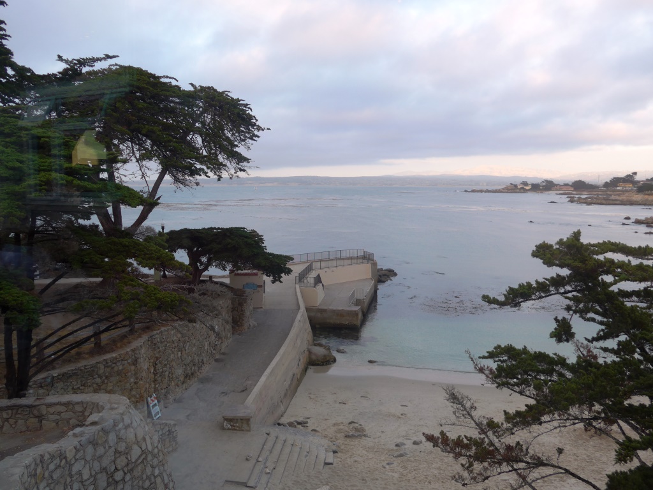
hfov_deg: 61.7
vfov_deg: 48.2
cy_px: 245
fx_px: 547
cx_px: 326
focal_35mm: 29
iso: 80
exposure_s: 1/100
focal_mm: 6
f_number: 2.5
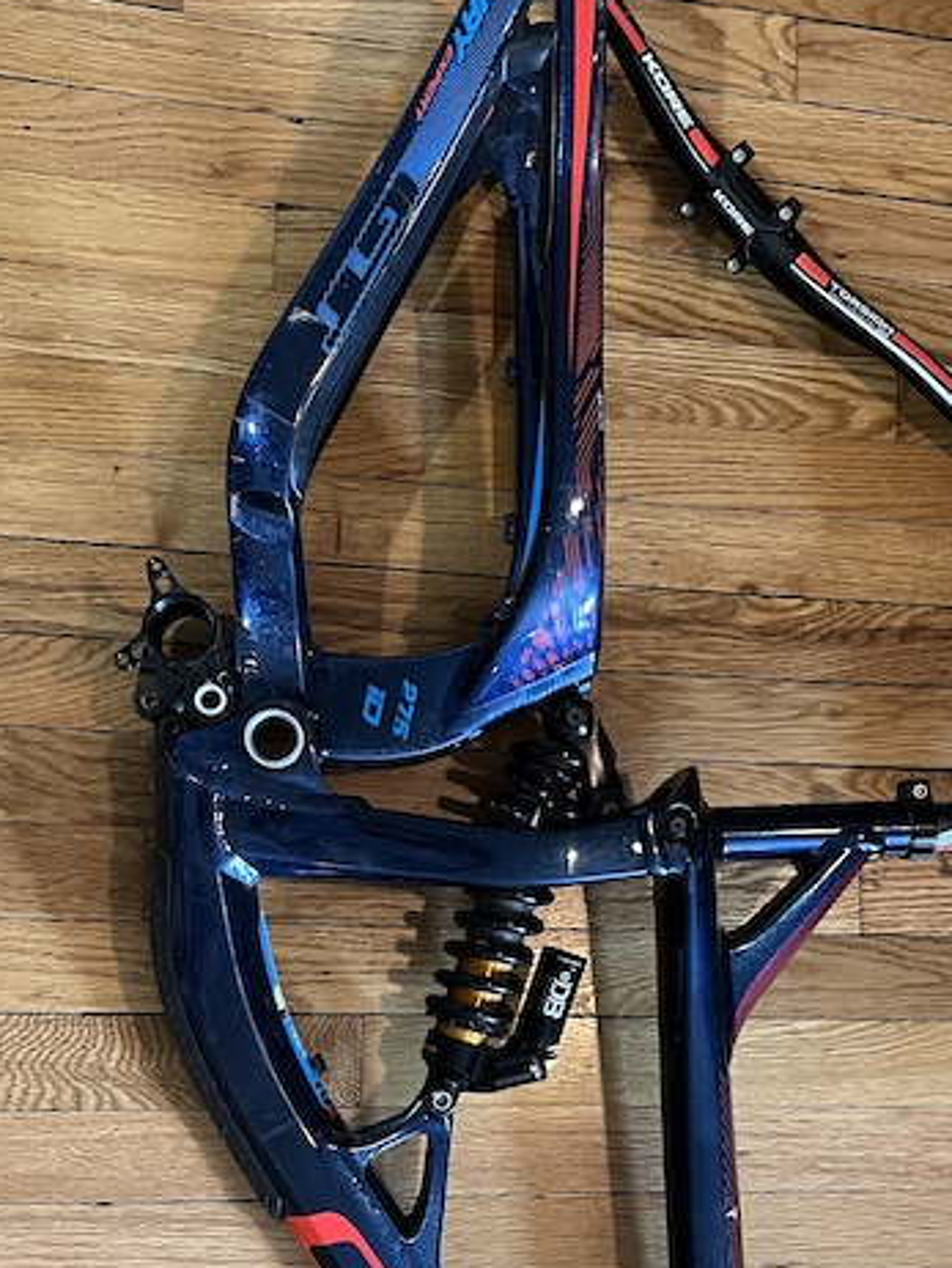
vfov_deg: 41.3
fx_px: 1649
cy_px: 884
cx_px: 546
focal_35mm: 45
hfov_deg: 32.2
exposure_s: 1/60
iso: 400
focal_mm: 5.7
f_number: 1.5
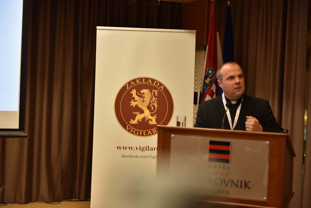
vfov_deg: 19.5
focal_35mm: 70
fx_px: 605
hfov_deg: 28.8
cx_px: 156
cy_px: 104
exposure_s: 1/160
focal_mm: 70
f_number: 2.8
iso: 1600
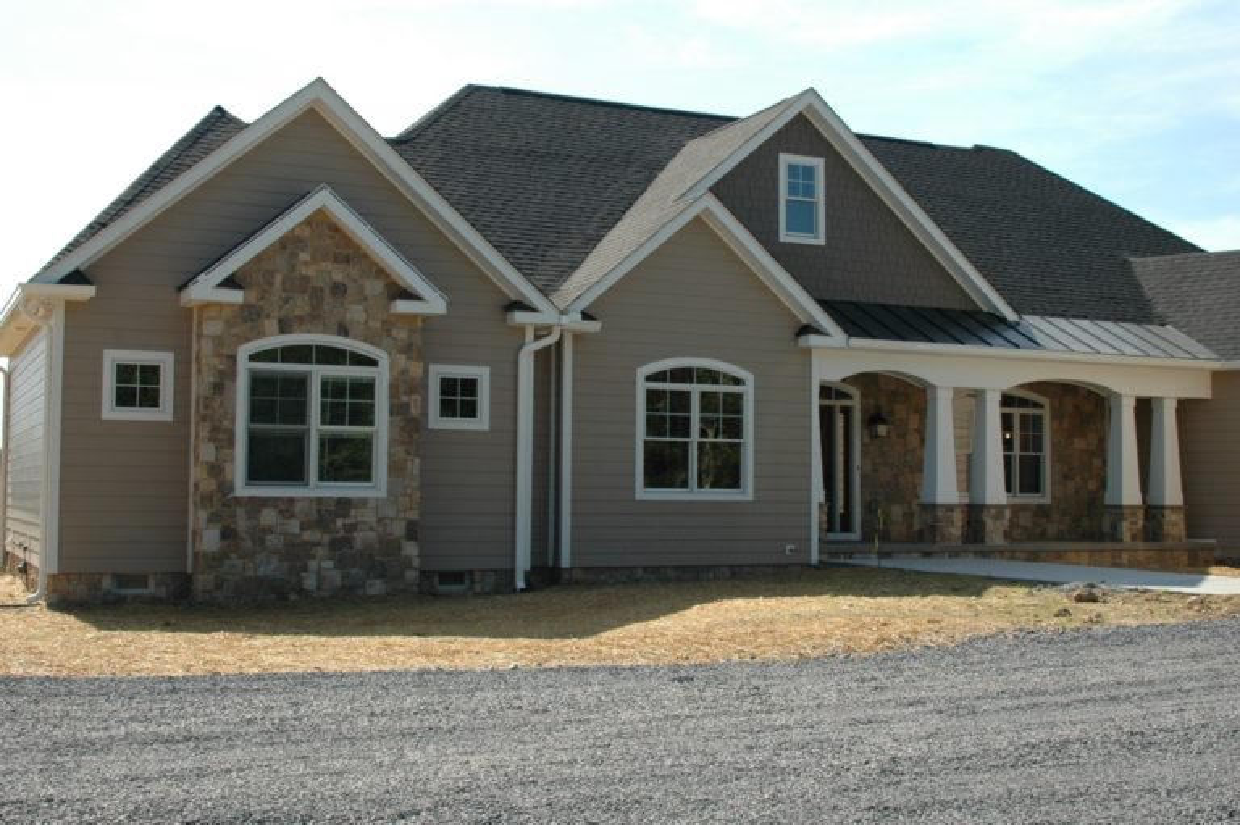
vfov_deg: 31.9
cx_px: 620
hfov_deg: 46.4
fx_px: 1446
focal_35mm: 42
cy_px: 412
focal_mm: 28
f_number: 9
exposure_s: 1/320
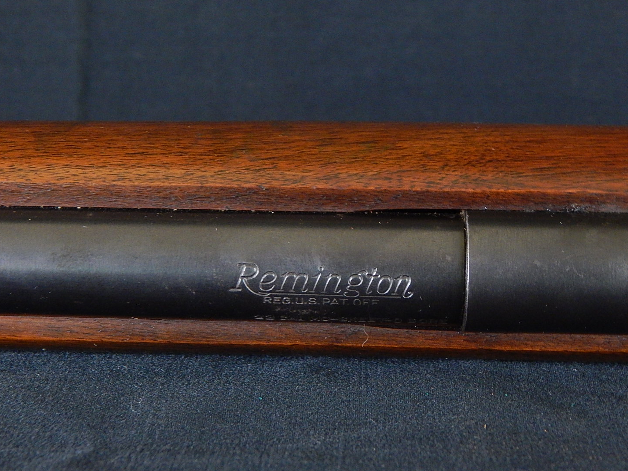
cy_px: 220
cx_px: 327
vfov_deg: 15.7
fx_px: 1705
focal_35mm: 94
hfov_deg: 20.9
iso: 560
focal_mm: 15.3
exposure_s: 1/15
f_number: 4.3
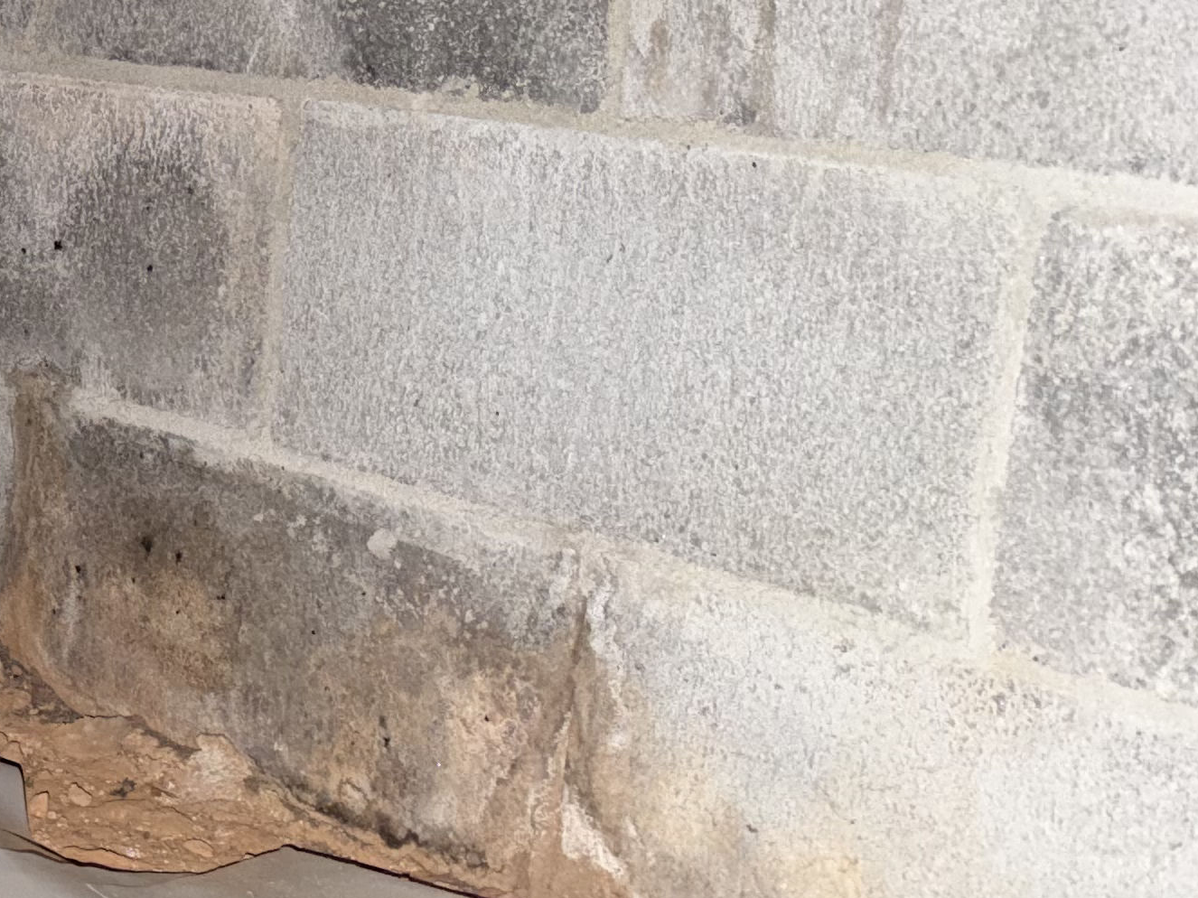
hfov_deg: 22.4
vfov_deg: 20.1
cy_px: 260
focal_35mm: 73
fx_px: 2526
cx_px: -556
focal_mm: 6.76
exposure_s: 1/4
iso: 100
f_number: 1.78
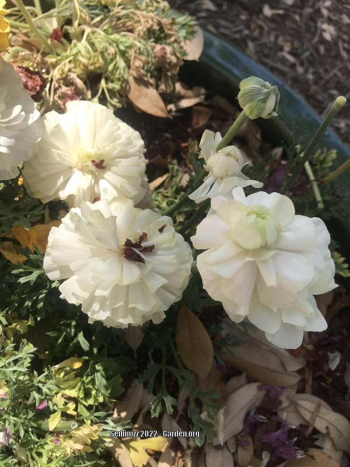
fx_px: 377
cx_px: 175
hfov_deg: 49.7
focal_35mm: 28
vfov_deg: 63.4
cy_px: 234
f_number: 1.8
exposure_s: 1/1277
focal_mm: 4
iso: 20
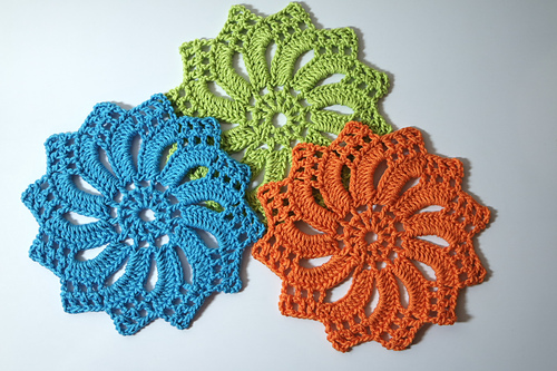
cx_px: 278
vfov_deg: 31.2
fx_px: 665
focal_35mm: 43
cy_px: 186
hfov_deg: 45.4
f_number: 4.5
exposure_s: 1/50
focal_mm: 28
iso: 400
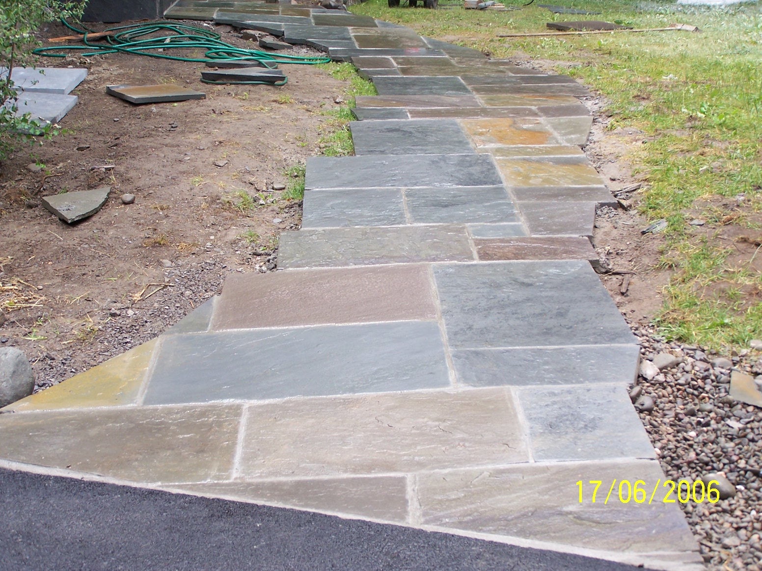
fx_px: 1409
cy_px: 286
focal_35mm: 64
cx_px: 381
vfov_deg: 22.9
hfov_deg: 30.3
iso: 80
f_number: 3.2
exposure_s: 1/180
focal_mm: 10.7
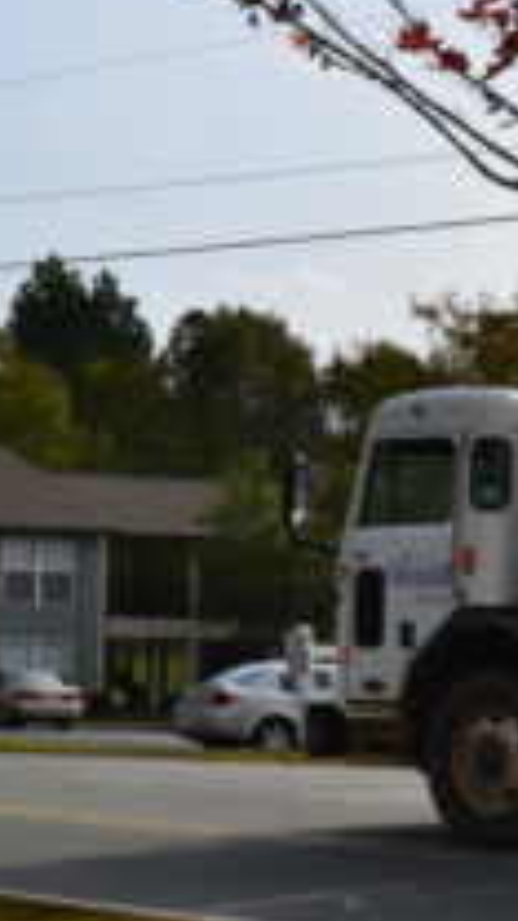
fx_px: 2881
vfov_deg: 18.2
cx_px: 434
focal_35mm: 118
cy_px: 505
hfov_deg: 10.2
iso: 320
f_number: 11
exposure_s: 1/500
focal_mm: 26
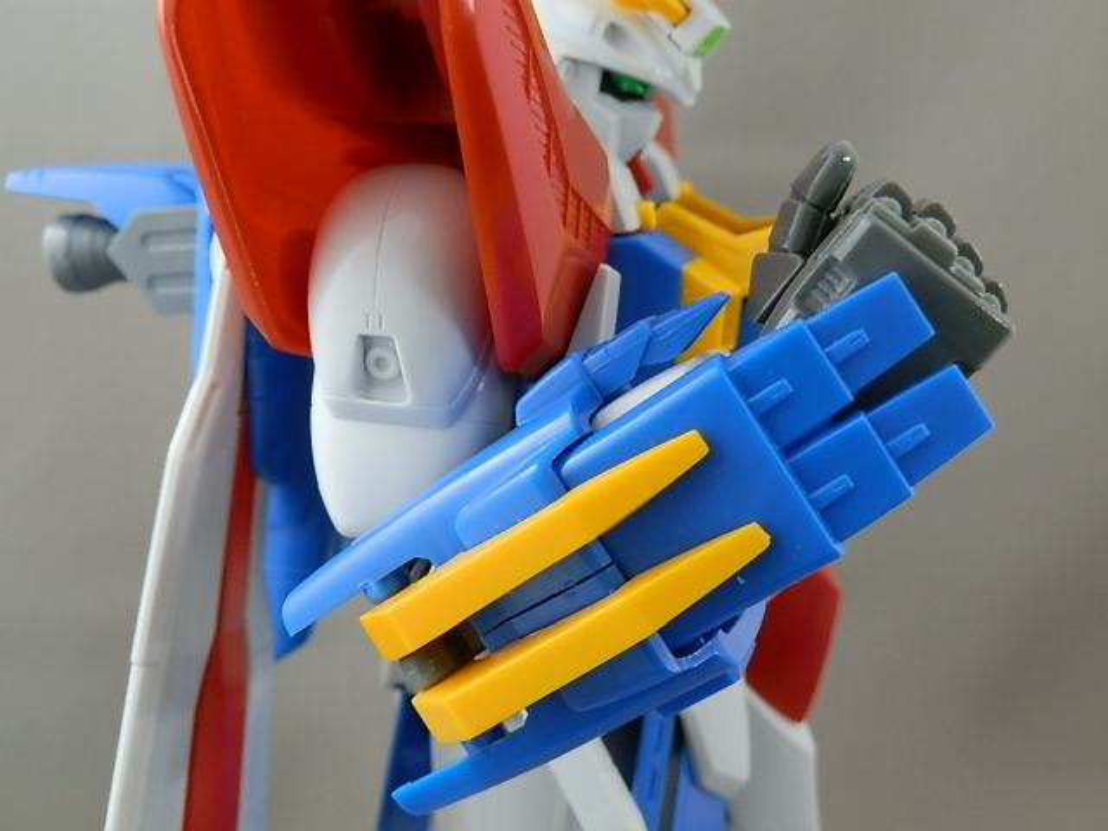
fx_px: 1088
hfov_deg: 54.0
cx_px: 554
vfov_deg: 41.8
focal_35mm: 34
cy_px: 416
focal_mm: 6.17
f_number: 3.5
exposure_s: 1/8
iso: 200
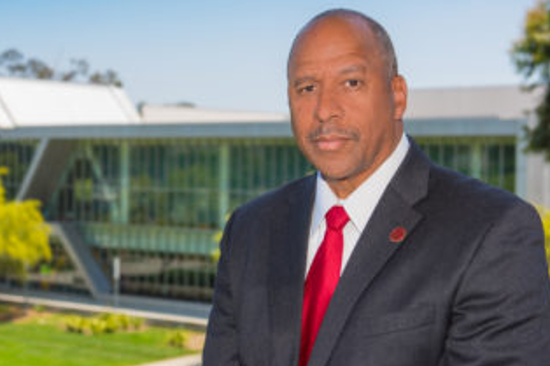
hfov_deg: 28.0
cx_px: 210
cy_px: 187
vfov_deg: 18.9
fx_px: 1099
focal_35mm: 72
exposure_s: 1/250
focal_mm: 48
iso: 31
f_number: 5
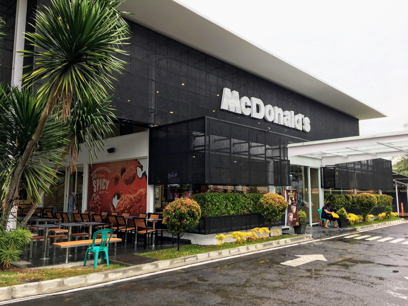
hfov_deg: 61.7
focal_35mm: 29
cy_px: 153
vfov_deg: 48.2
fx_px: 342
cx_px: 204
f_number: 2.2
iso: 25
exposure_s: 1/50
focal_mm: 4.15
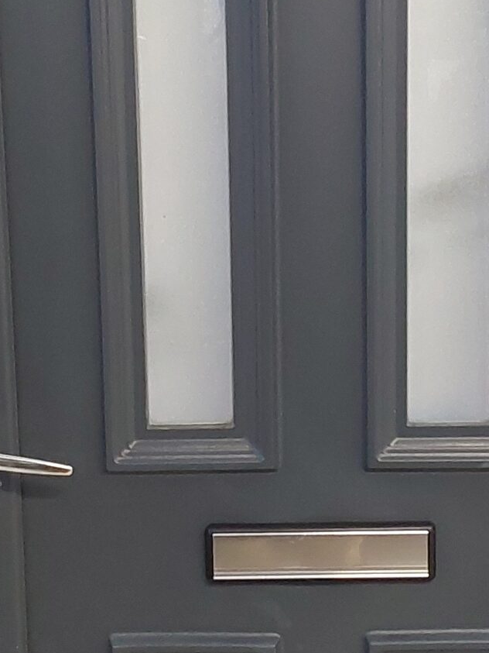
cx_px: 328
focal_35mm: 85
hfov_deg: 17.3
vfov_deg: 23.0
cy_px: 280
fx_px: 1601
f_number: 1.9
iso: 125
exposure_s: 1/50
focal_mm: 2.91
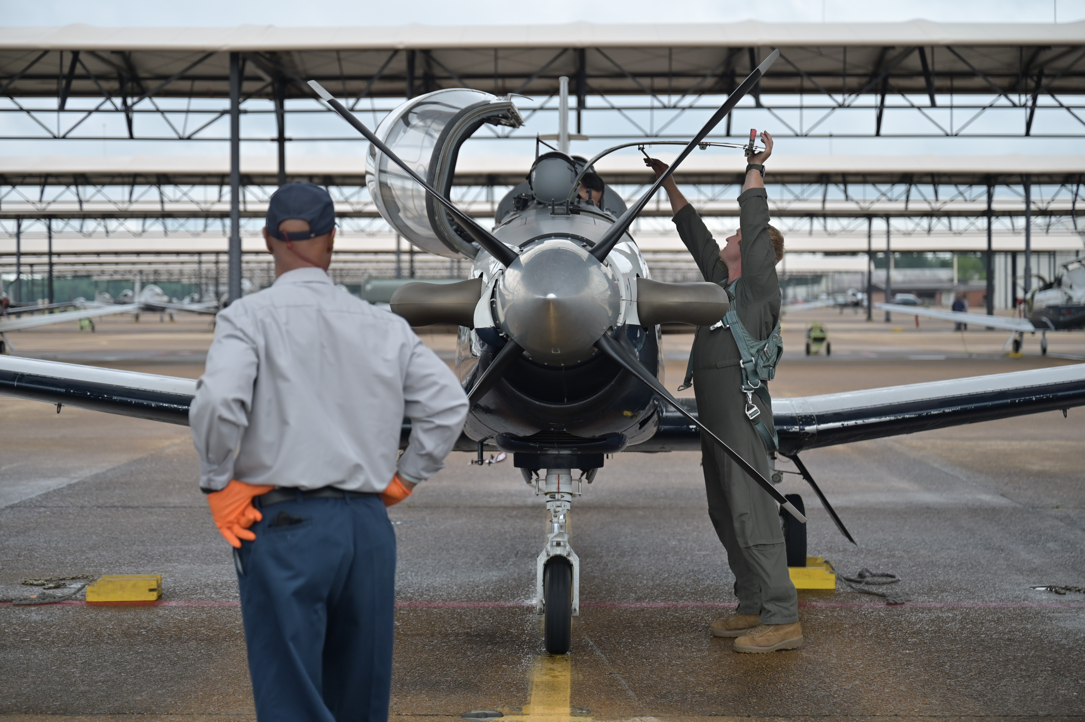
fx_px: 2018
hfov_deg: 30.1
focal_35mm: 67
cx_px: 542
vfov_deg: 20.3
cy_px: 361
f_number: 2.8
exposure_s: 1/2000
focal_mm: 67
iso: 320
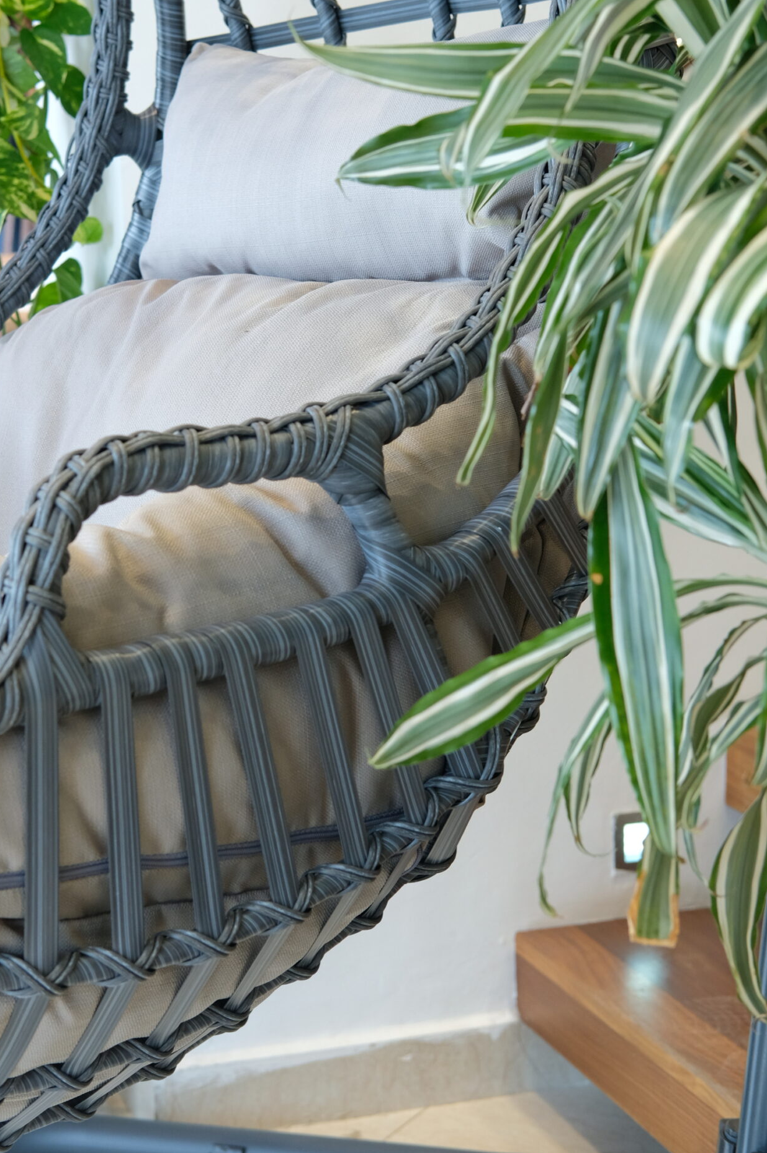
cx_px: 252
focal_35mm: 73
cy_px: 440
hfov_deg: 18.6
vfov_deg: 27.6
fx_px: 2337
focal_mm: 35
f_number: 4
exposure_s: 1/125
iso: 800
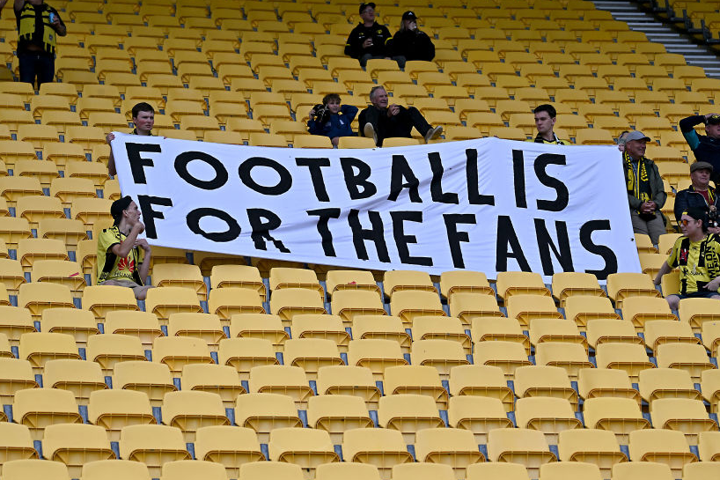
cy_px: 212
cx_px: 358
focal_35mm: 144
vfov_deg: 9.5
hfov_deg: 14.3
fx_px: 2879
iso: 400
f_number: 5
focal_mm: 115
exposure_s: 1/1600
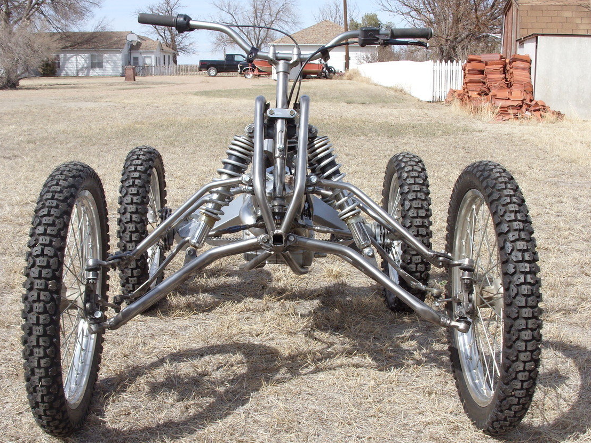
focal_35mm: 48
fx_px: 820
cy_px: 238
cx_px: 296
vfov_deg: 30.3
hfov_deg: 39.7
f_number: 4.9
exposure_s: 1/402
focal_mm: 6.3
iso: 50
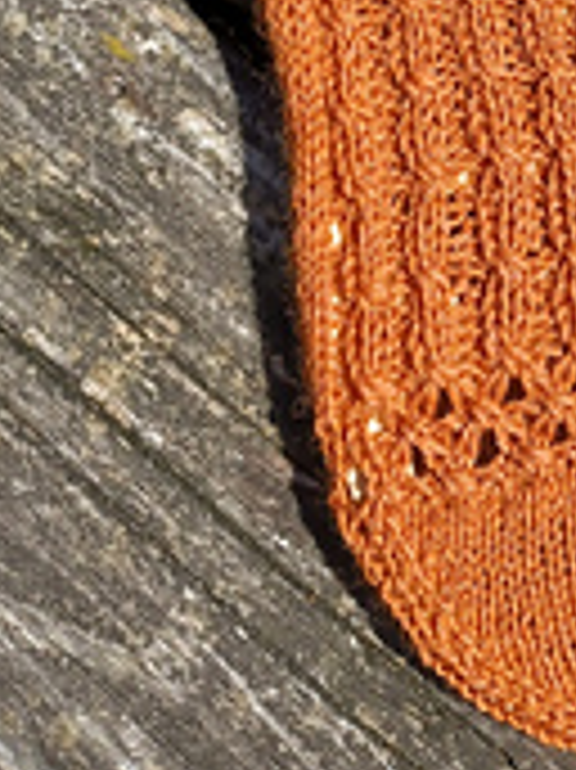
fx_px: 1622
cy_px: -126
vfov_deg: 24.5
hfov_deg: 19.2
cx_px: 652
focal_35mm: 73
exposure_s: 1/588
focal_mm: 4.6
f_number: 1.8
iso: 32
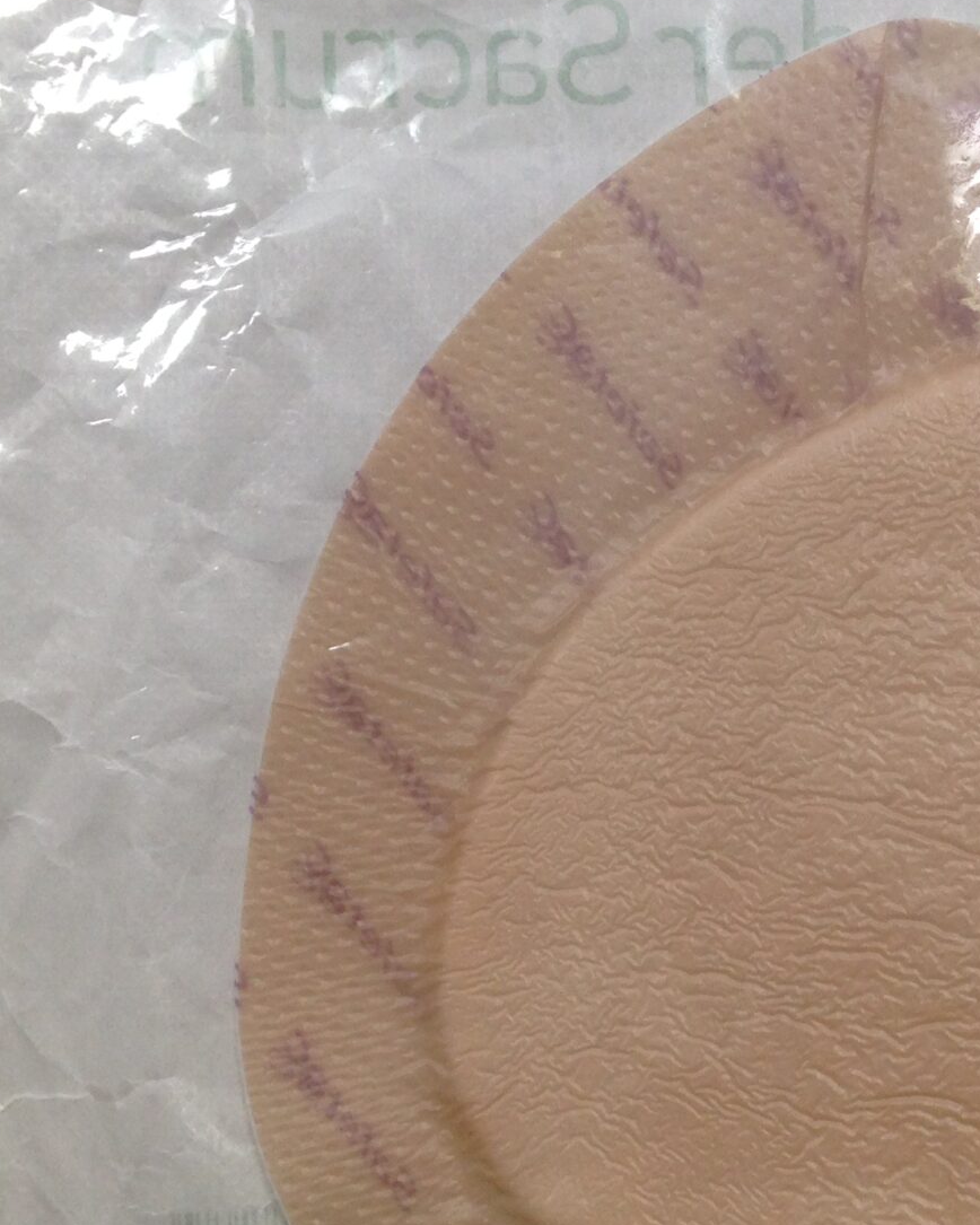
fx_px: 2755
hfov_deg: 19.9
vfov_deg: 25.0
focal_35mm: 76
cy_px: 778
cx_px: 813
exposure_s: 1/60
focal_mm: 4.12
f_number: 2.4
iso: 50
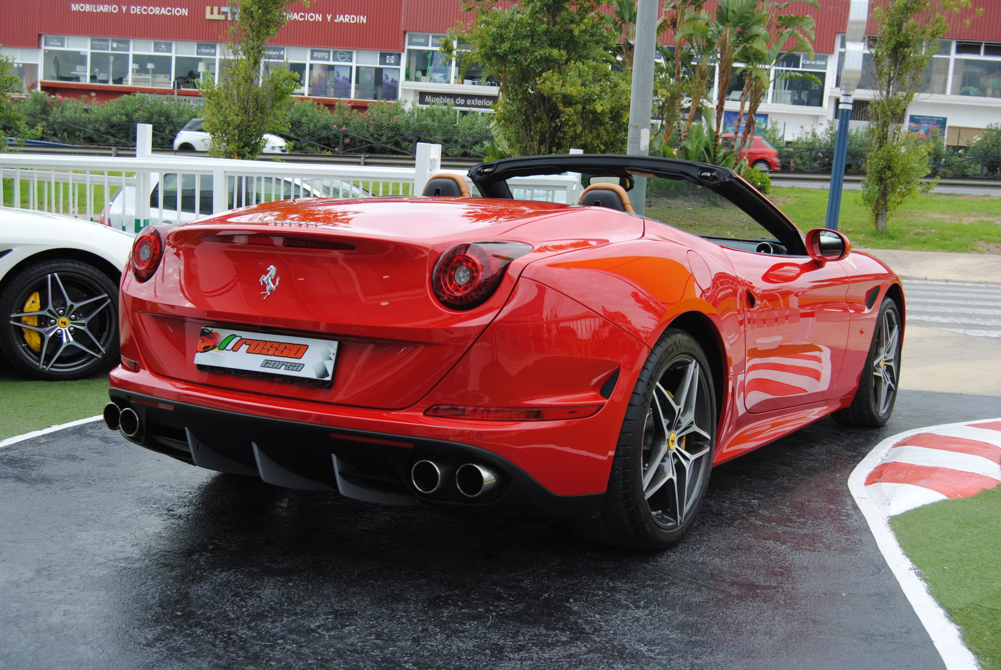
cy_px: 335
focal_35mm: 42
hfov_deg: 46.3
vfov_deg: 32.0
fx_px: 1169
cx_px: 500
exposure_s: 1/160
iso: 100
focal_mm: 28
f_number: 5.6
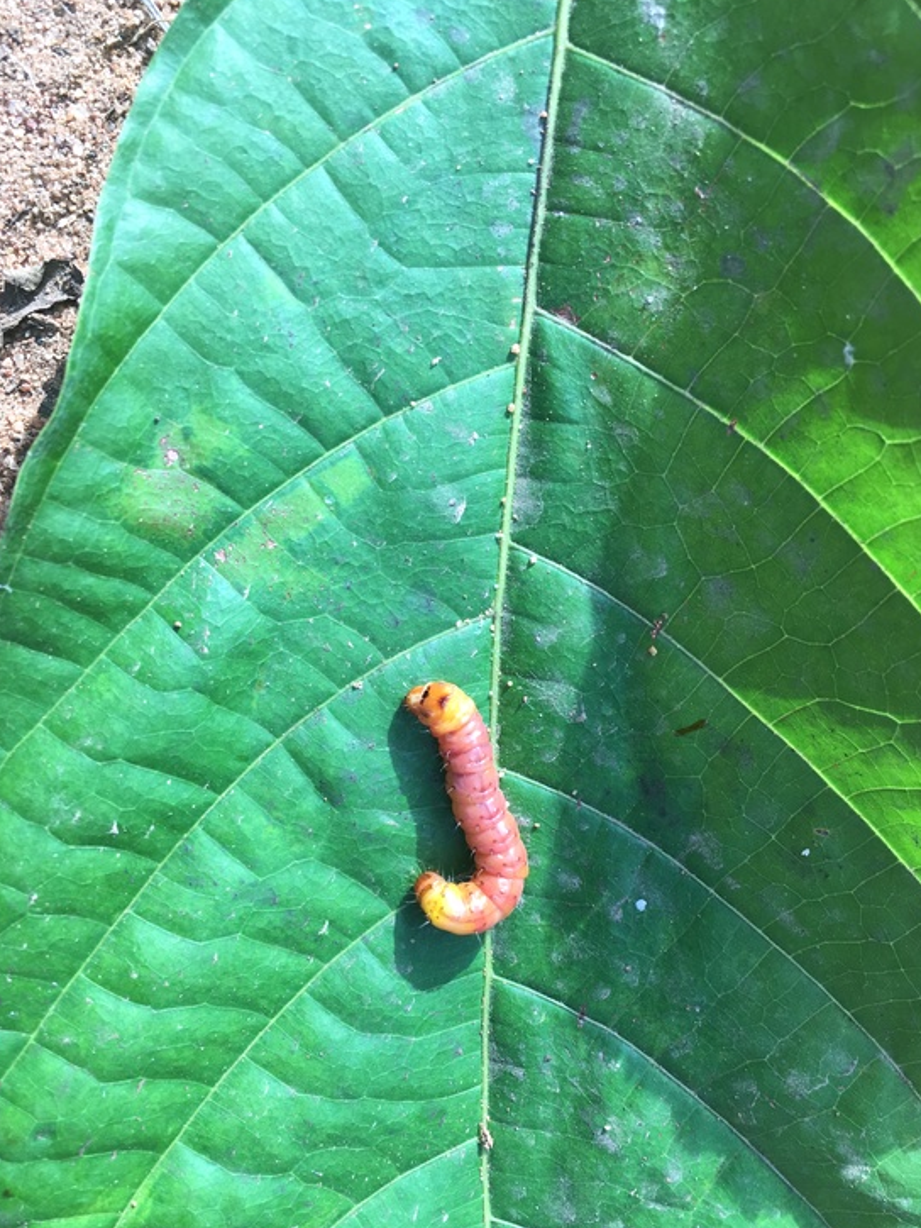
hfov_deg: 44.2
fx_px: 1135
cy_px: 652
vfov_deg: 56.8
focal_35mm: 32
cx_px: 469
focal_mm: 4.15
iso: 32
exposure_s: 1/100
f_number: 2.2
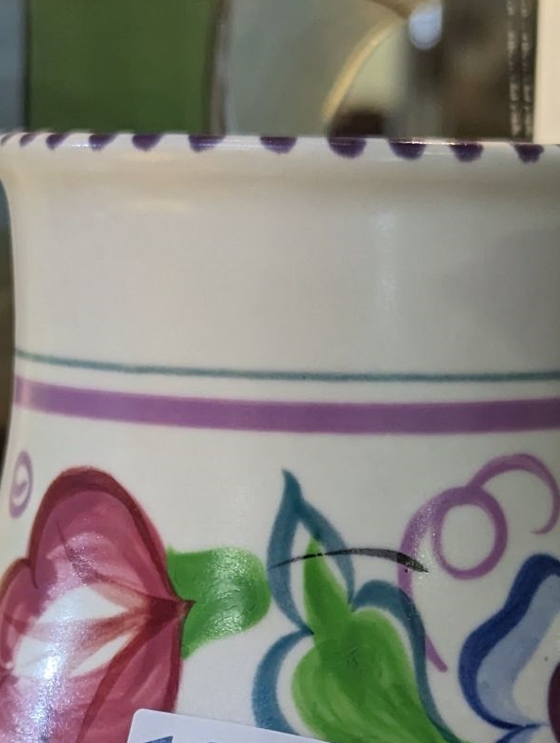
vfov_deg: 15.6
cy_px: 757
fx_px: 2667
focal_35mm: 124
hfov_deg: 12.0
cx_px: 320
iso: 297
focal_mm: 6.81
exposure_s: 1/99.9
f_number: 1.85
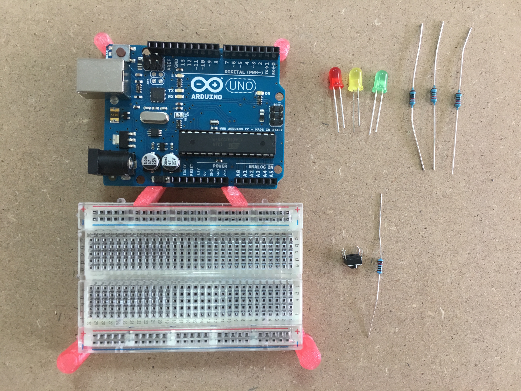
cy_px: 196
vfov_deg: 48.2
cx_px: 260
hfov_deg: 61.7
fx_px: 436
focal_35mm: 29
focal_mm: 4.15
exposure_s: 1/33
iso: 80
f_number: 2.2
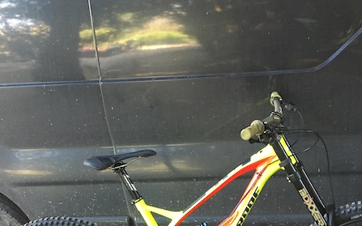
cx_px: 222
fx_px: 542
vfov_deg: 21.8
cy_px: 272
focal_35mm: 55
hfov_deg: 36.7
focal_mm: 4.15
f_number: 2.2
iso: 160
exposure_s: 1/33
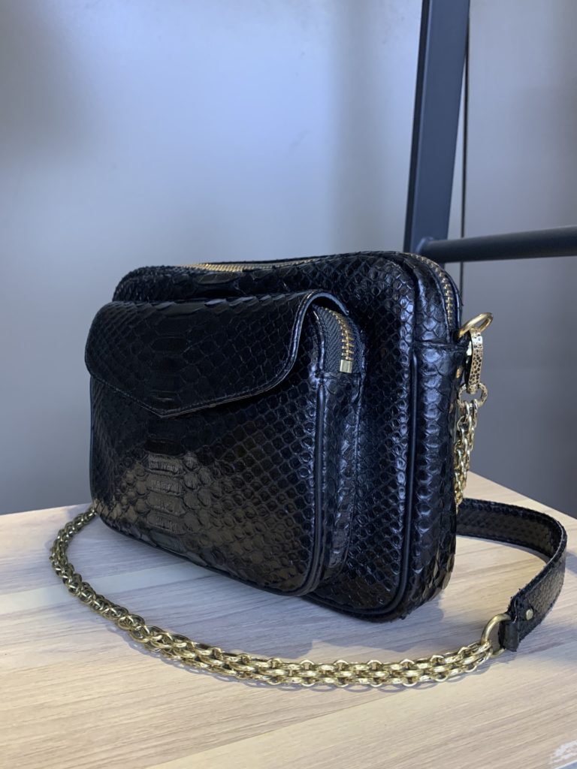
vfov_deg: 67.3
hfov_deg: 53.1
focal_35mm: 26
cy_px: 384
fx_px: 578
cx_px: 288
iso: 320
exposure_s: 1/50
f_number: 1.8
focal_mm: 4.25
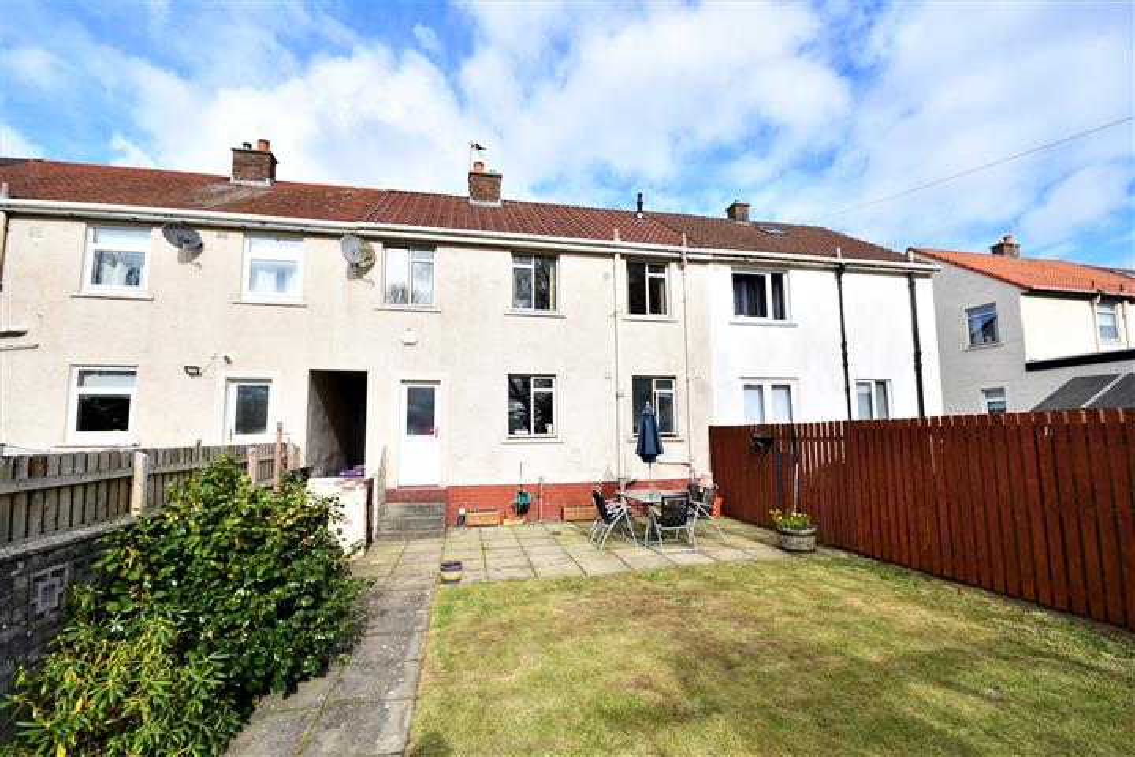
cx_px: 568
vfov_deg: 77.3
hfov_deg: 100.4
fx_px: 473
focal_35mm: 15
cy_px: 378
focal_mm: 10
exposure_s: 1/160
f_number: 7.1
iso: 100
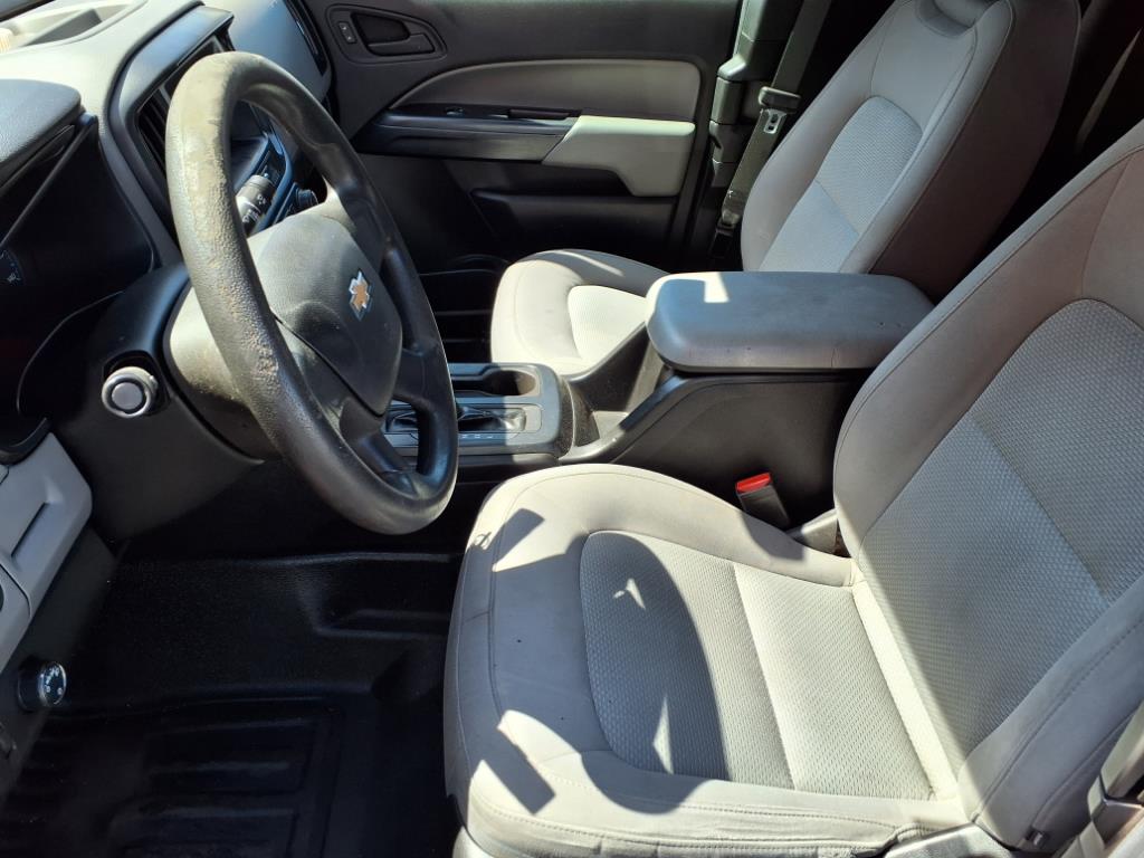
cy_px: 429
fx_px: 892
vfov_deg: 51.4
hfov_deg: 65.3
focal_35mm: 27
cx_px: 572
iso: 40
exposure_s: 1/312
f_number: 1.9
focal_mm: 3.58
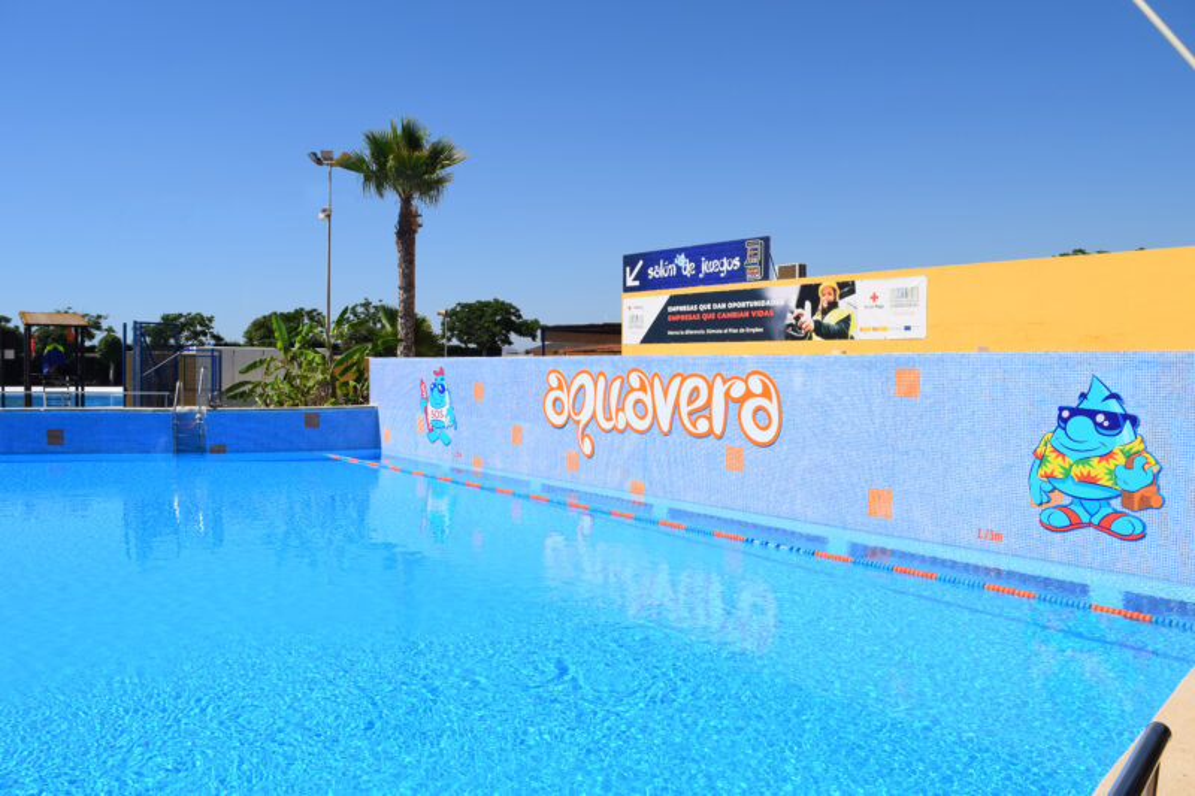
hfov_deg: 67.4
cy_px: 398
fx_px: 896
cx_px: 598
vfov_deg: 47.9
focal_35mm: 27
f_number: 13
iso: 200
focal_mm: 18
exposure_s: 1/640
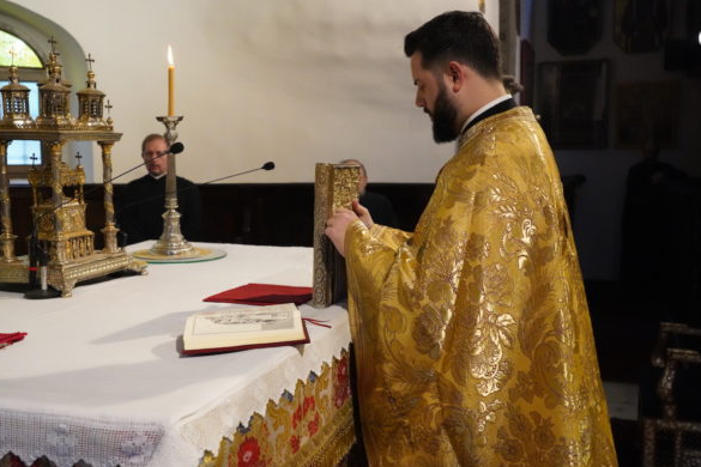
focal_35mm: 39
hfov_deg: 49.6
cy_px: 234
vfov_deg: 34.2
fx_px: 759
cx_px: 349
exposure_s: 1/320
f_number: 5.6
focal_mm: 38
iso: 16000
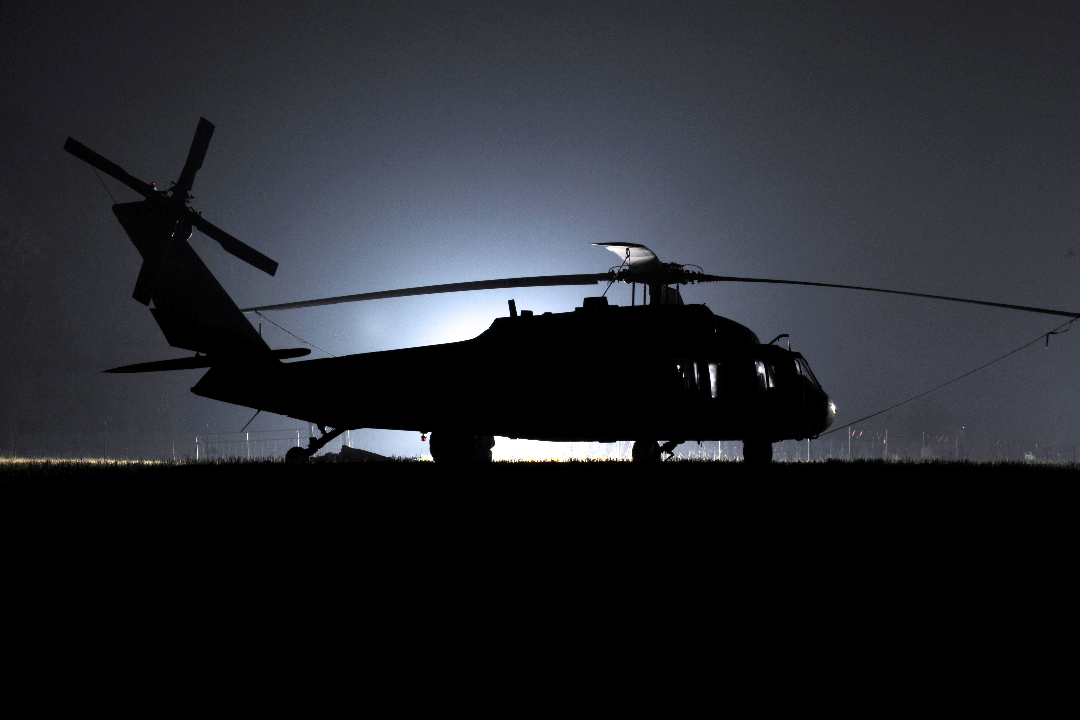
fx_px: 1710
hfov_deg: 35.1
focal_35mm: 57
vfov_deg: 23.8
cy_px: 360
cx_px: 540
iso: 200
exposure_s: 25
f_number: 22
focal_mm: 38
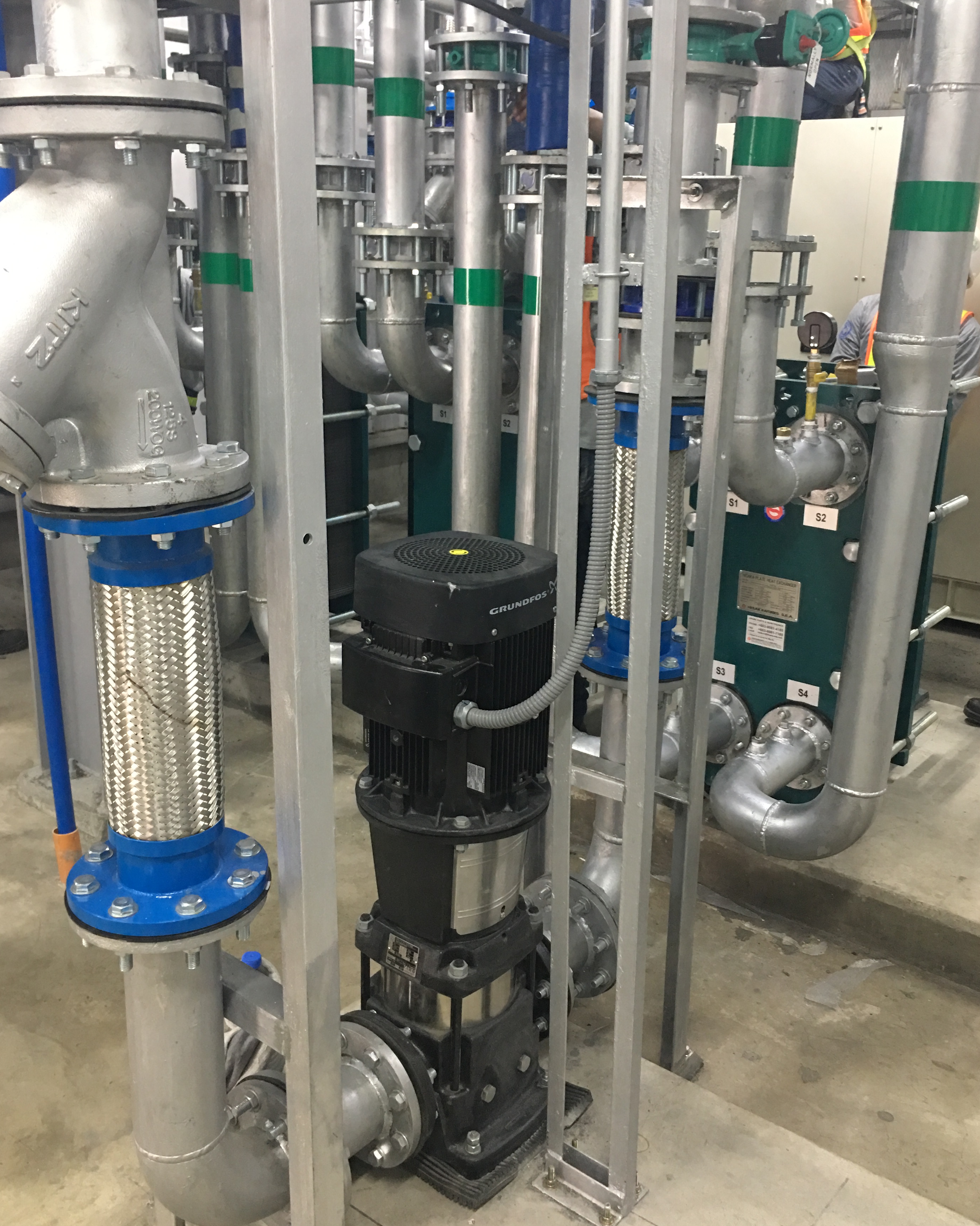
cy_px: 581
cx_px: 498
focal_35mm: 33
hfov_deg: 44.5
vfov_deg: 54.2
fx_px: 1196
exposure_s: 1/10
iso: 80
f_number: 2.2
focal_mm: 4.15
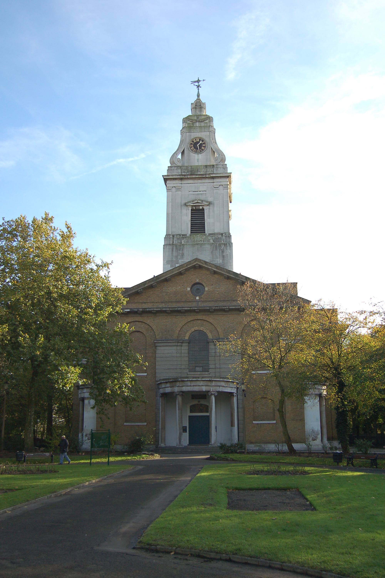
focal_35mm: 34
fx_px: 554
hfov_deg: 38.3
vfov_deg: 55.1
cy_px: 289
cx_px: 192
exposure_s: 1/1000
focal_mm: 23
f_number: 4
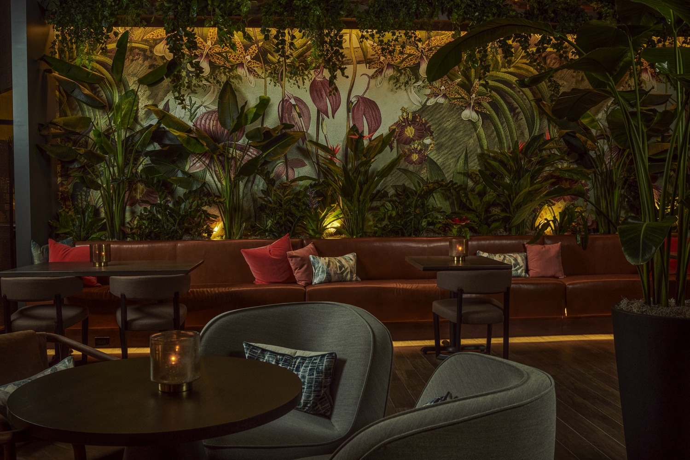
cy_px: 230
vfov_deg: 40.0
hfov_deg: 57.2
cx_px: 345
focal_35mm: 33
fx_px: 632
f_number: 8
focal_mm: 28
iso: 400
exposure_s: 1/20
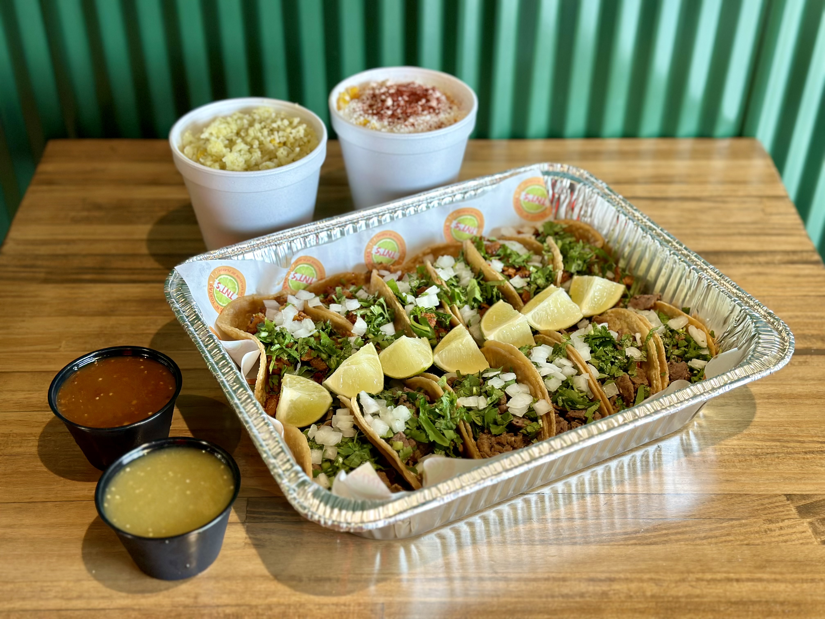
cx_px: 412
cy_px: 310
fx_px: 1144
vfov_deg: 30.3
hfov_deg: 39.7
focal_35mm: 48
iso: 125
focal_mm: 6.86
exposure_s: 1/60
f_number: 1.78
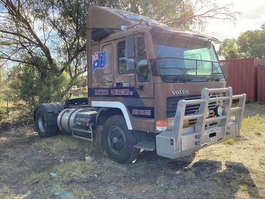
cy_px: 100
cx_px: 132
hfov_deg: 58.4
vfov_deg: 45.4
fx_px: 237
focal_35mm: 31
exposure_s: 1/279
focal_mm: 3.3
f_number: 2.4
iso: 25
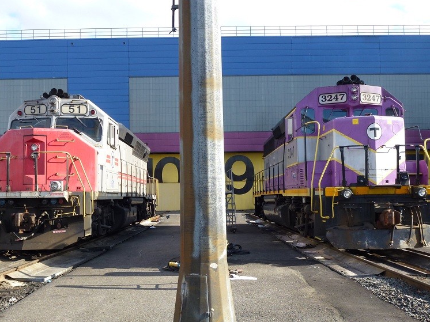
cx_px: 207
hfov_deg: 45.8
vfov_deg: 35.1
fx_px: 509
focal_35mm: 41
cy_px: 180
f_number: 4
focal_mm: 6.4
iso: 100
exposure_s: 1/320
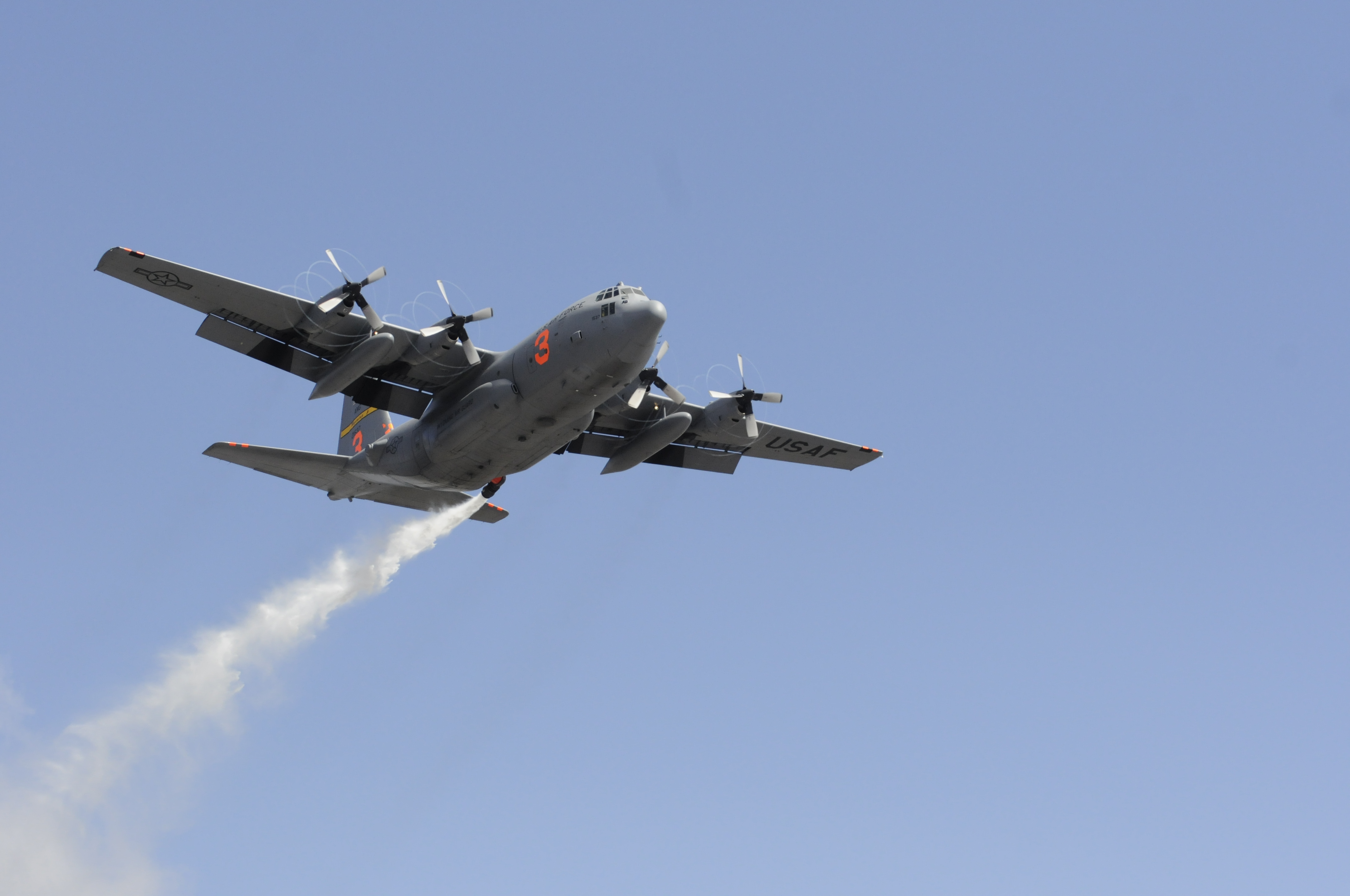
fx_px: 3933
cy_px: 448
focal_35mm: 105
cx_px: 675
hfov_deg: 19.5
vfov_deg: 13.0
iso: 800
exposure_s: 1/3200
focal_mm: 70
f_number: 5.6
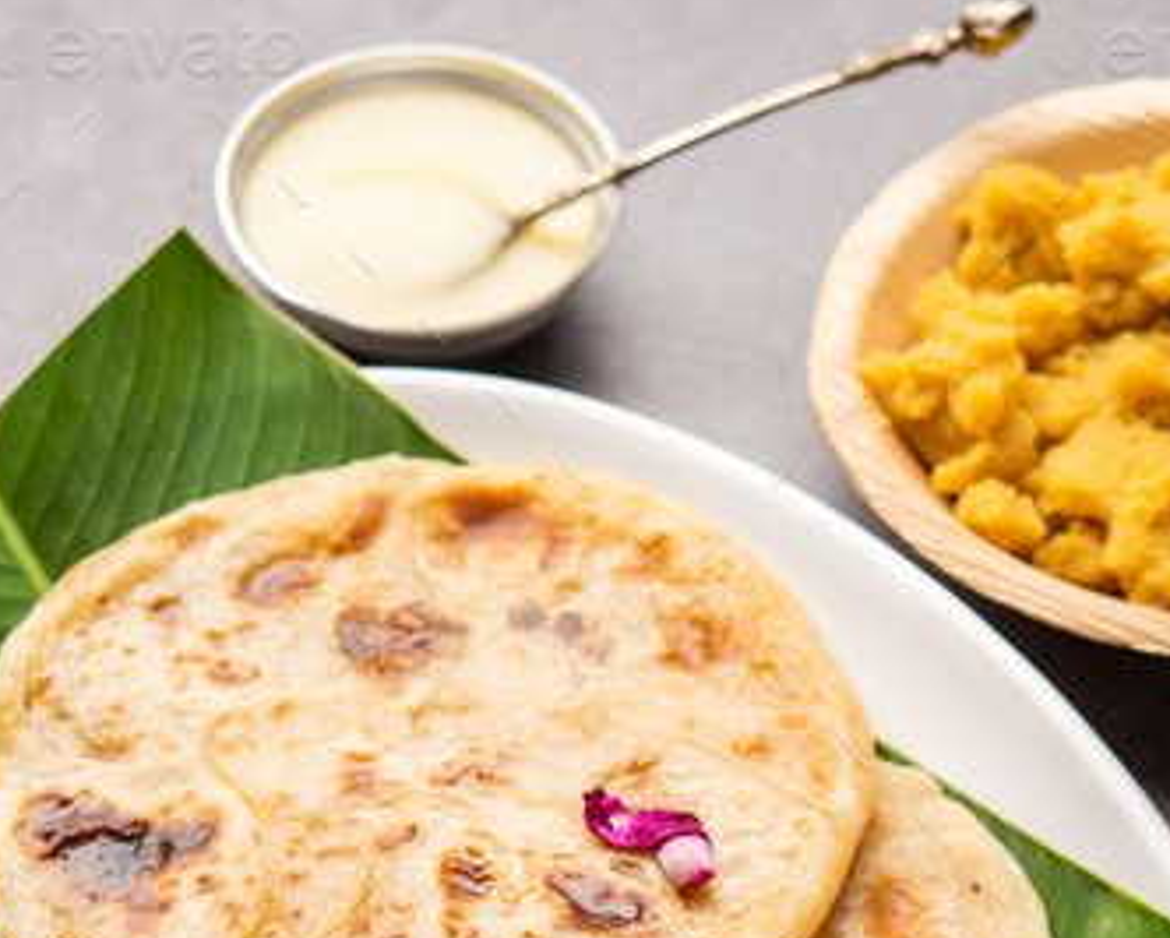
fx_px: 5197
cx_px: 663
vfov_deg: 10.2
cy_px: 1079
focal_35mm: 150
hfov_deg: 12.8
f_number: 5
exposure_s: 1/125
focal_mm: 60
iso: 100
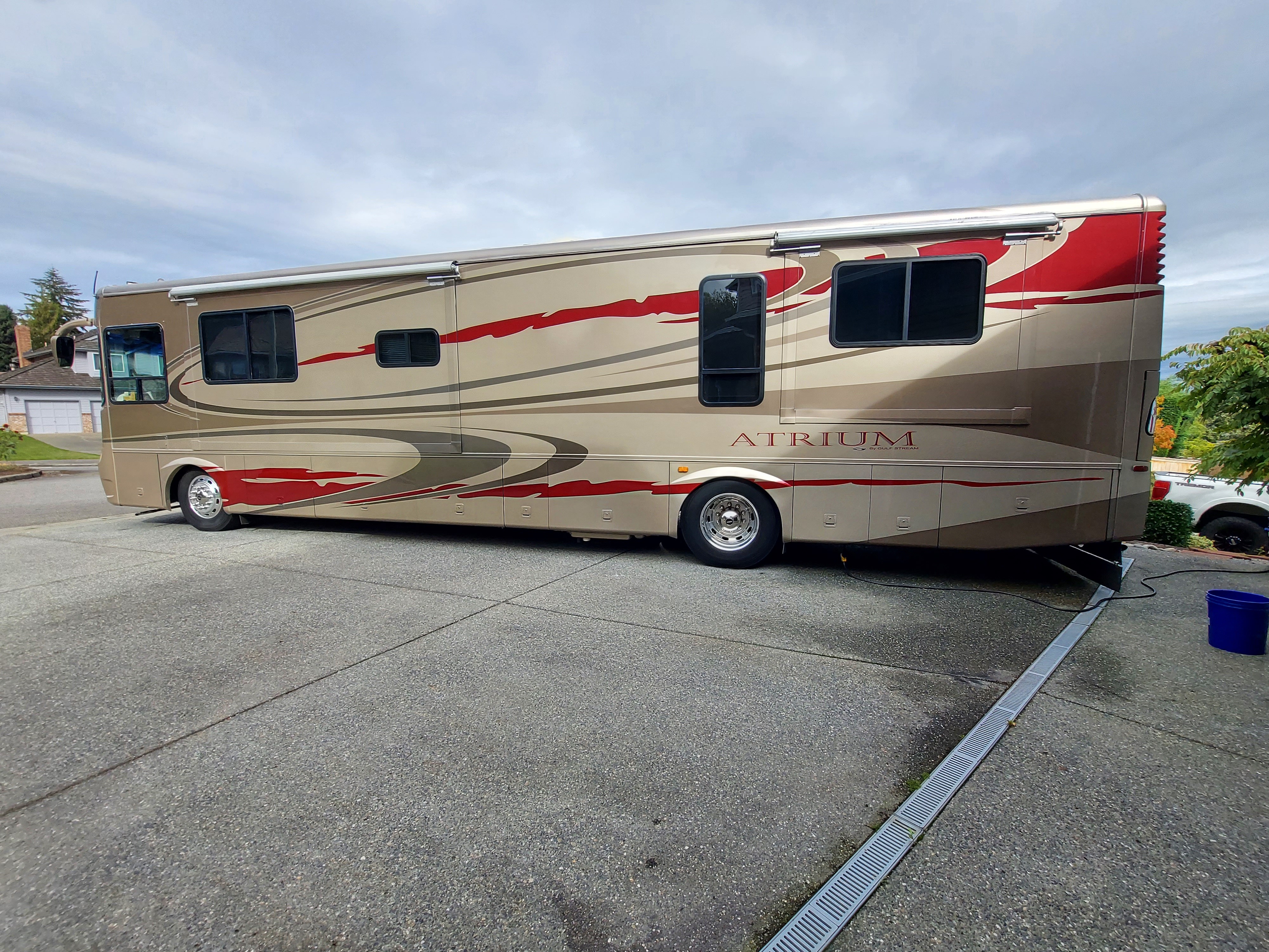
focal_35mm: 13
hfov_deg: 106.2
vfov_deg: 89.9
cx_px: 634
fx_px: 477
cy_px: 476
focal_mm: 1.74
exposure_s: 1/1057
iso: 50
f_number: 2.2
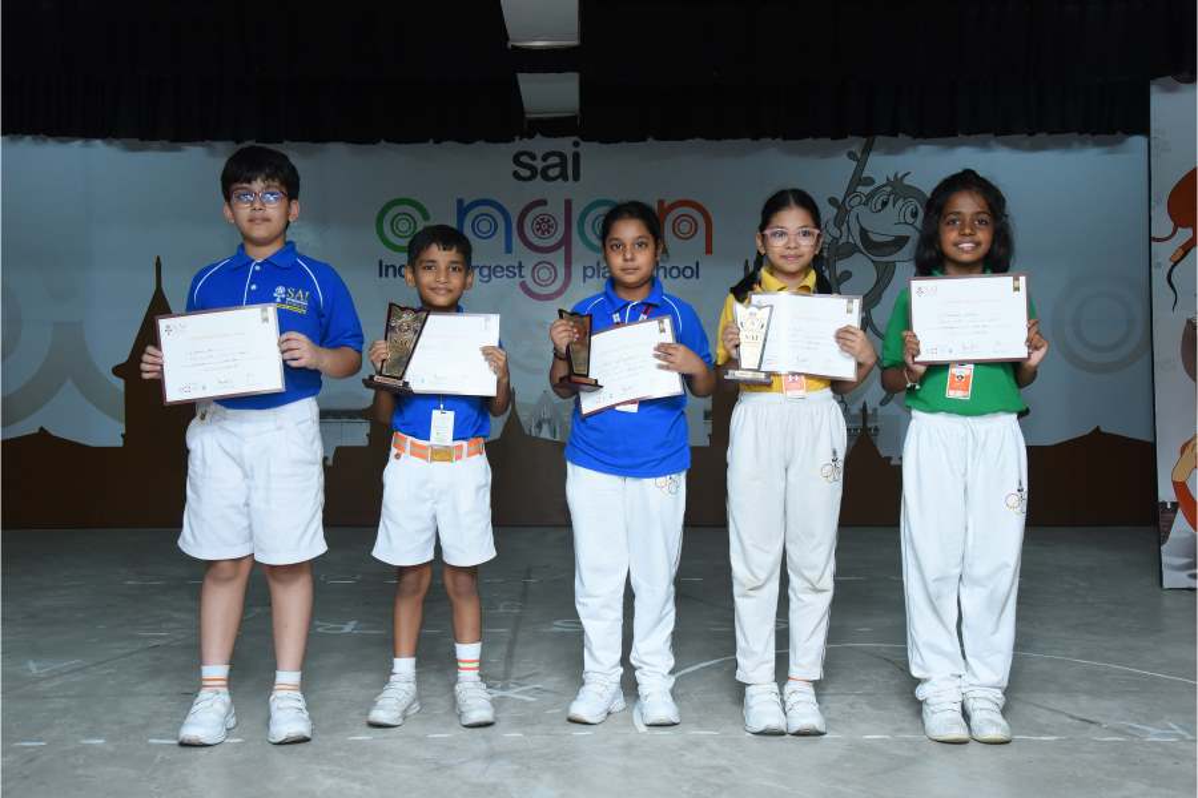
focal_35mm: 40
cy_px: 399
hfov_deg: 48.5
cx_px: 599
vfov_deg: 33.4
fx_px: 1331
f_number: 6.3
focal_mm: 40
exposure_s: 1/200
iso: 2000
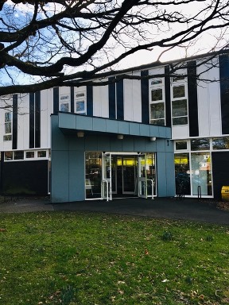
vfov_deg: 61.7
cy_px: 152
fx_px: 256
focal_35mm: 29
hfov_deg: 48.2
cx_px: 114
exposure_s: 1/712
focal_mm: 4.15
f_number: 2.2
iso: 25
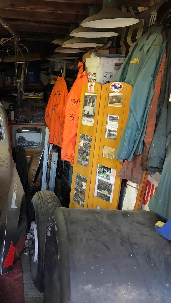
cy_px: 160
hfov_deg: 24.8
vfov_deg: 44.6
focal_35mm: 46
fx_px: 371
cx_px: 3
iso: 50
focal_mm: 3.99
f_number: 1.8
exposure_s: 1/15
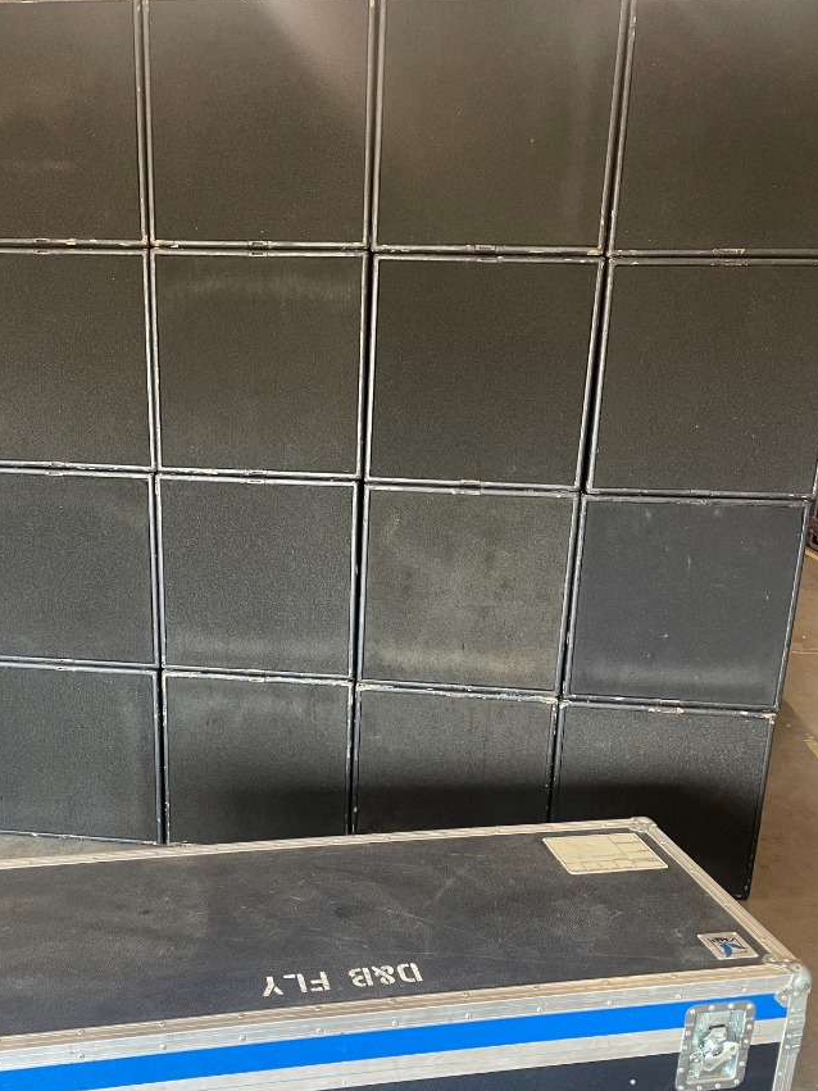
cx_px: 327
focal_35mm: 33
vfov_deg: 54.9
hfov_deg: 42.7
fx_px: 1040
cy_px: 665
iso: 250
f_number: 1.6
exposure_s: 1/50
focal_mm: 4.2
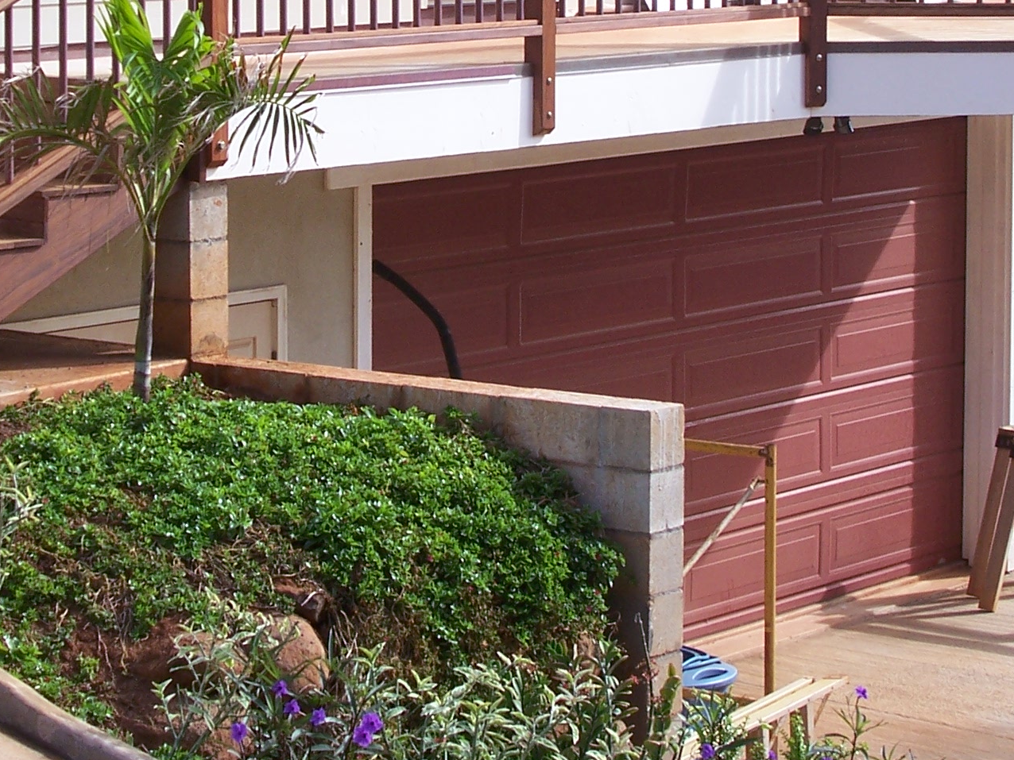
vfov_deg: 11.3
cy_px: 76
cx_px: 486
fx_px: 3808
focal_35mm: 130
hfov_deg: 15.2
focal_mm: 12.3
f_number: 4.8
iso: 80
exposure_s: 1/250
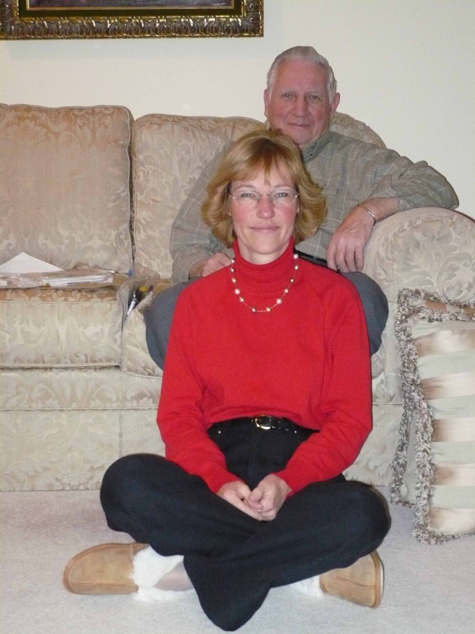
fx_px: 1208
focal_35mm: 66
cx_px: 238
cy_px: 317
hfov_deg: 22.3
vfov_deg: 29.4
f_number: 3.9
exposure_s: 1/30
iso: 640
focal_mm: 10.9
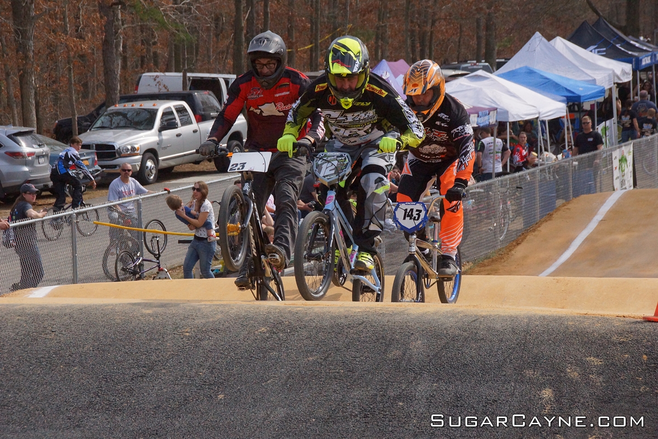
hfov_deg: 12.5
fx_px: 3016
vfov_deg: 8.3
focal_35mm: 165
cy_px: 220
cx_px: 329
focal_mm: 110
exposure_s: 1/2000
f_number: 11
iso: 1600
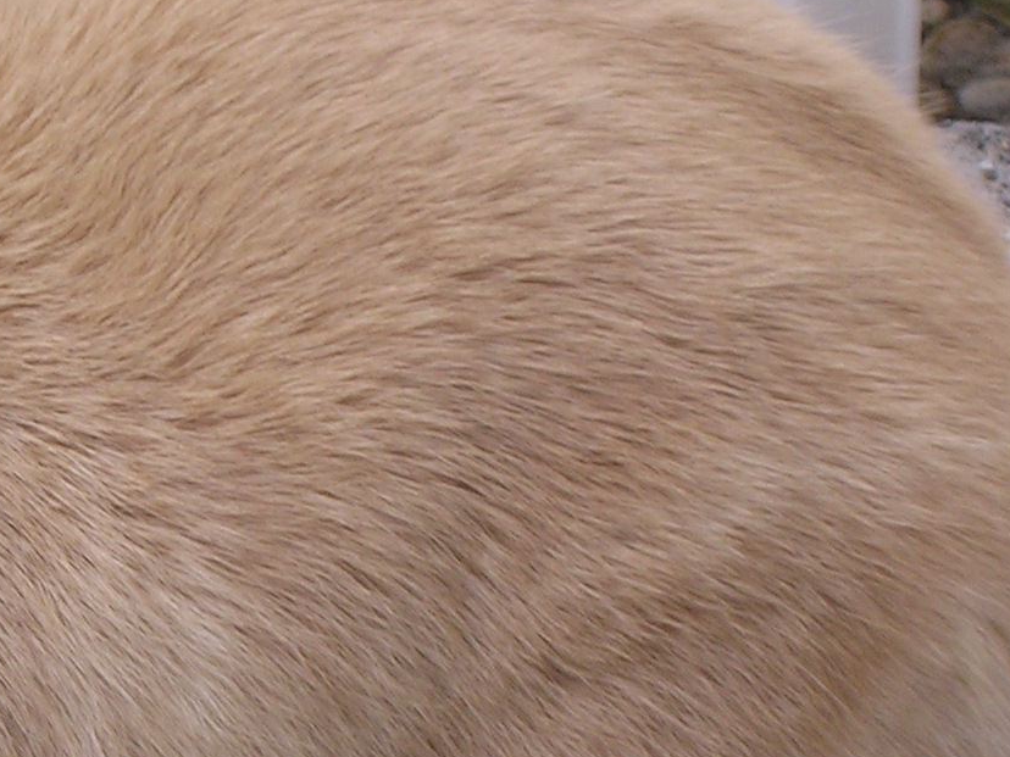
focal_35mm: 235
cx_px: 6
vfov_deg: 6.3
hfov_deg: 8.4
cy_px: 638
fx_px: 6857
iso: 100
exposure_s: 1/77.1
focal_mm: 14.5
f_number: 4.4
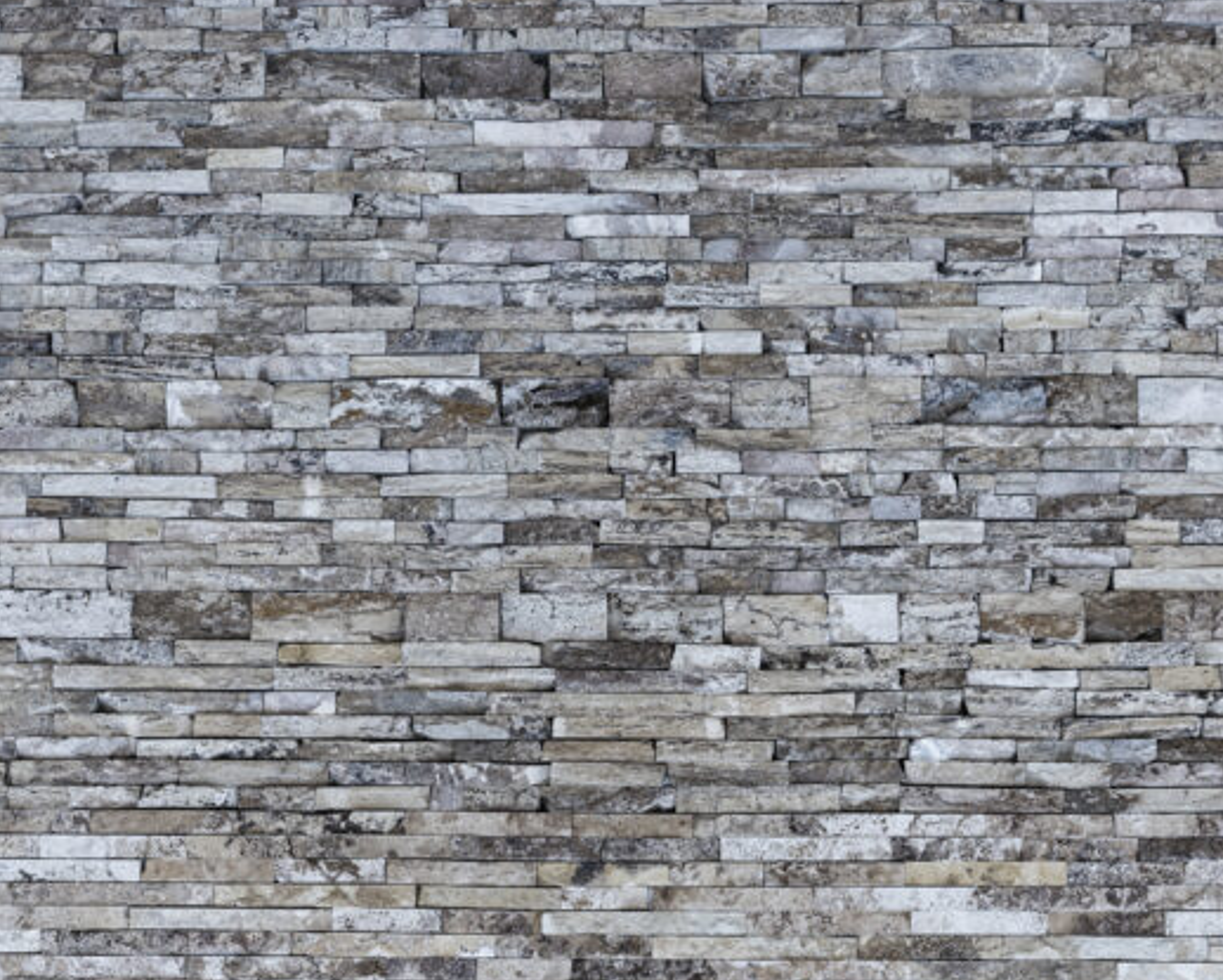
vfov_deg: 26.7
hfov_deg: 33.0
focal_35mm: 57
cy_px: 517
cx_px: 619
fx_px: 2064
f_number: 5
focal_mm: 27
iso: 200
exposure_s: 1/160
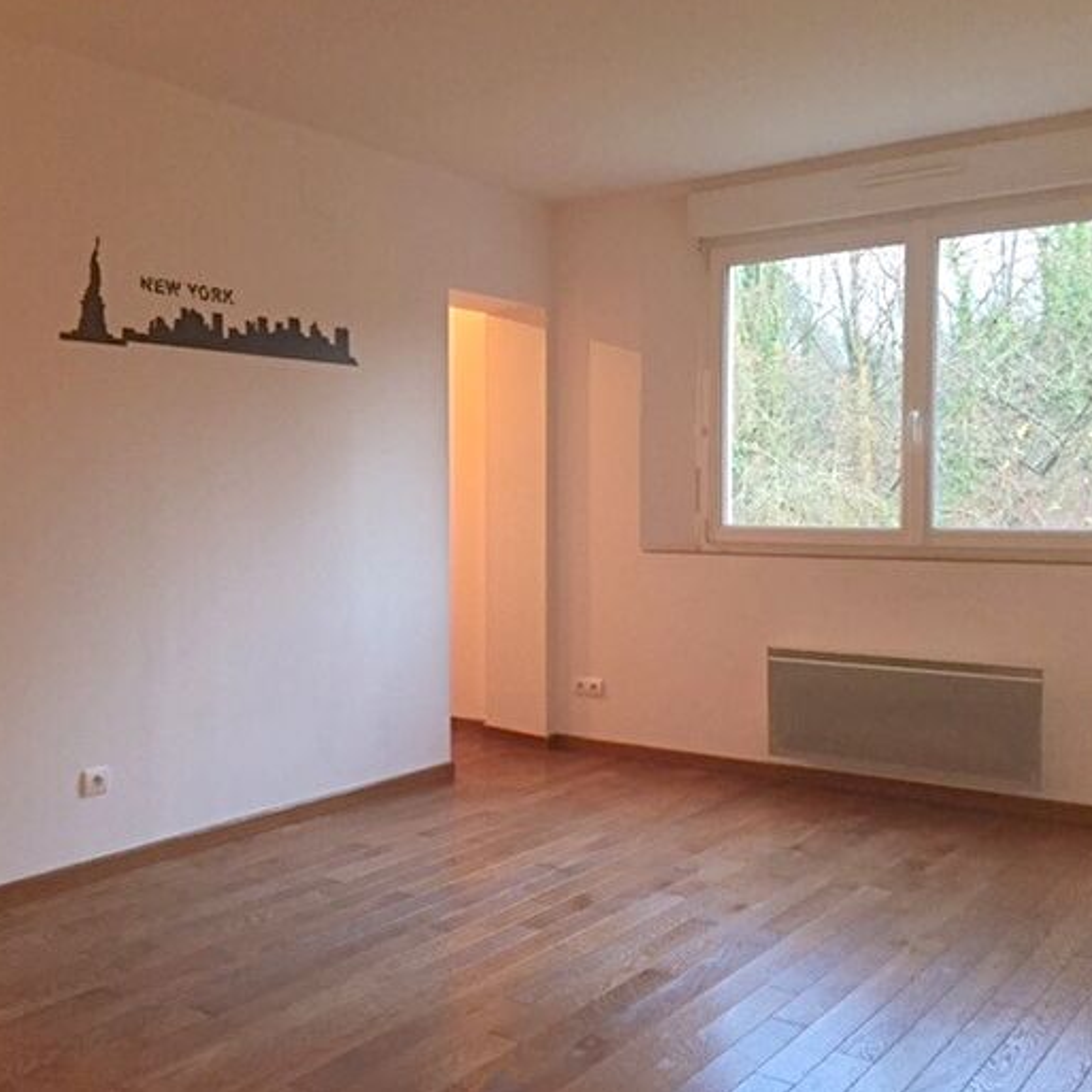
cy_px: 540
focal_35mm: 35
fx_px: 1249
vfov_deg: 47.2
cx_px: 462
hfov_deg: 47.1
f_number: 2.2
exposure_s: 1/30
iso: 200
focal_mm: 4.15
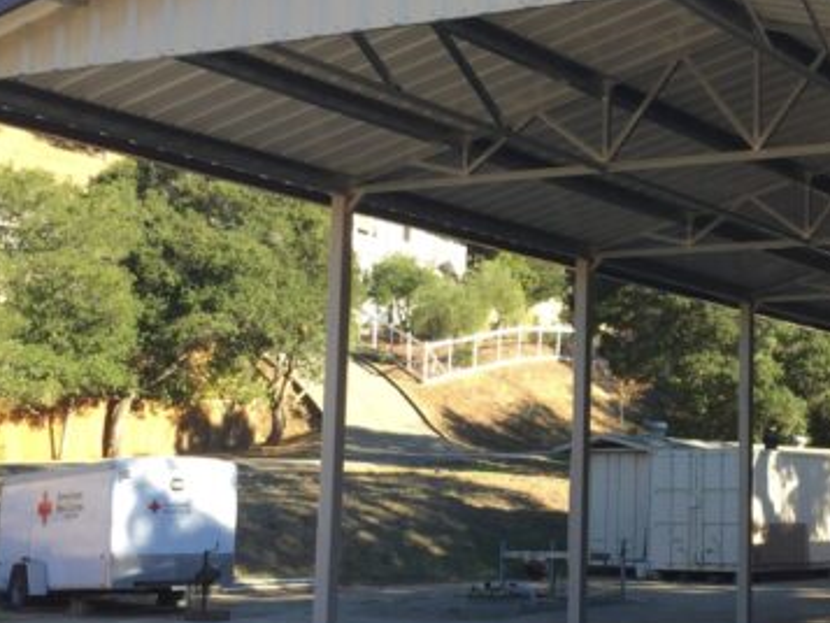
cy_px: 277
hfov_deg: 28.7
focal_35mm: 65
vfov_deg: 22.6
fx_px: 1559
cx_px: 732
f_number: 2.2
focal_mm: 4.15
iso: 32
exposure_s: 1/304
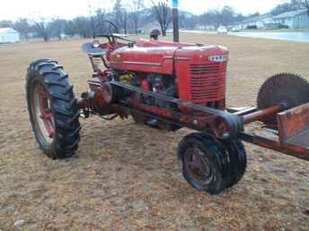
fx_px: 295
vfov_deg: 42.9
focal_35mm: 33
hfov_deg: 55.4
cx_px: 154
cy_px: 116
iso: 160
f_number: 3.3
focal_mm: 5.9
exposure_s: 1/40
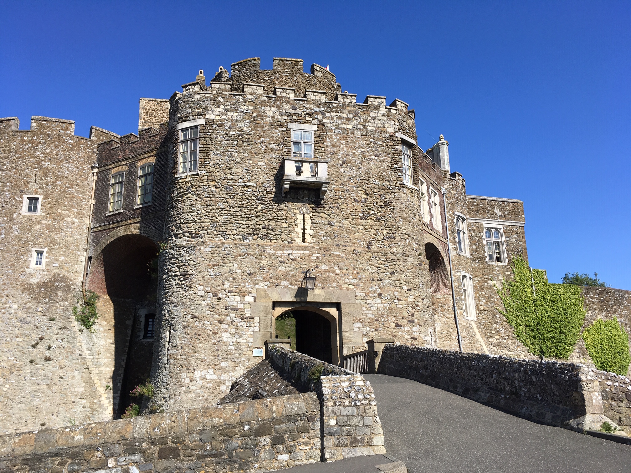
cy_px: 236
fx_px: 529
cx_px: 316
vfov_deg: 48.2
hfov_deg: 61.7
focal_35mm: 29
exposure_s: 1/1508
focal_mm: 4.15
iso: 25
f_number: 2.2
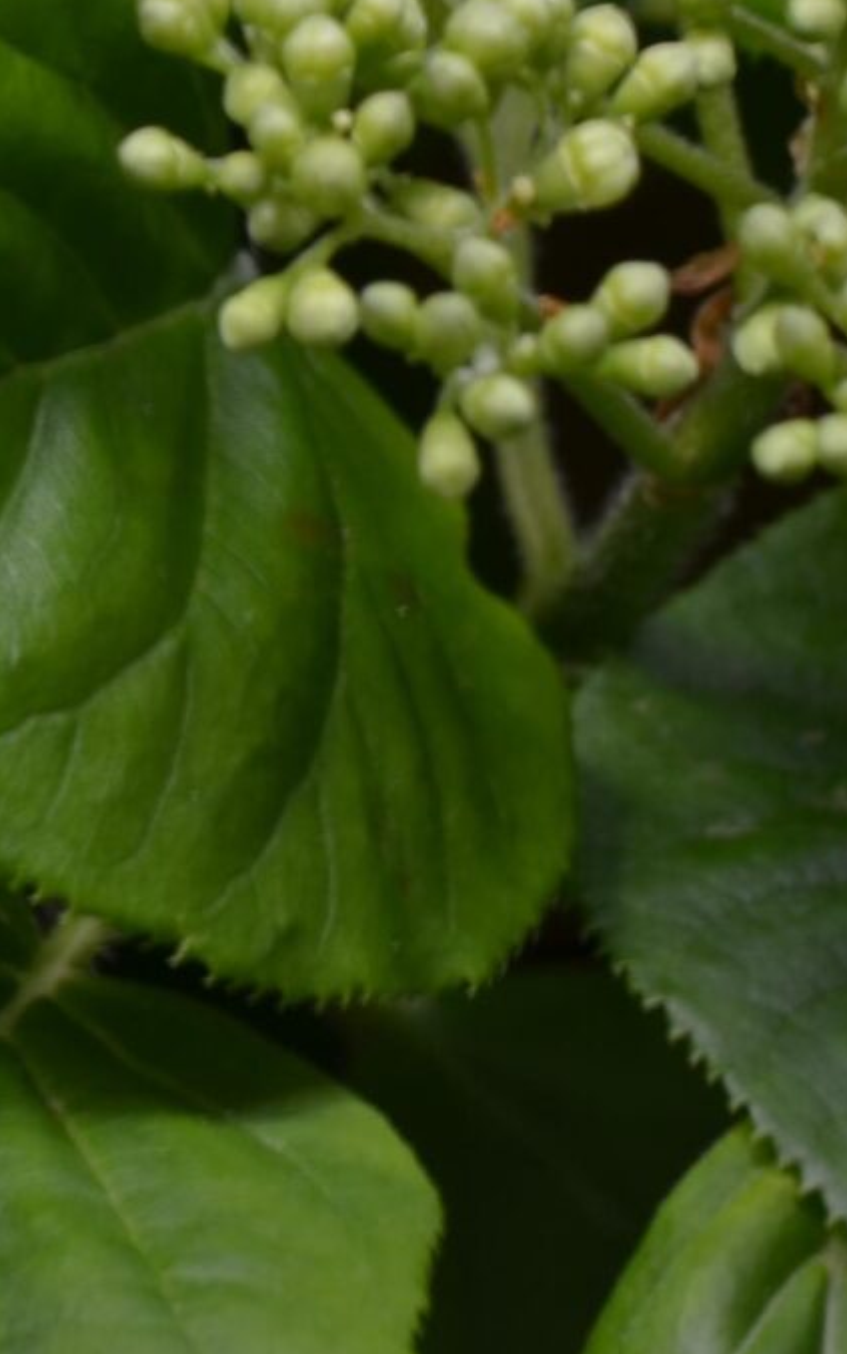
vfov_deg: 1.8
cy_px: -16
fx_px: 42622
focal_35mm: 1155
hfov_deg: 1.1
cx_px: 795
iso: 100
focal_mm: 200
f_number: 8
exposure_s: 1/50
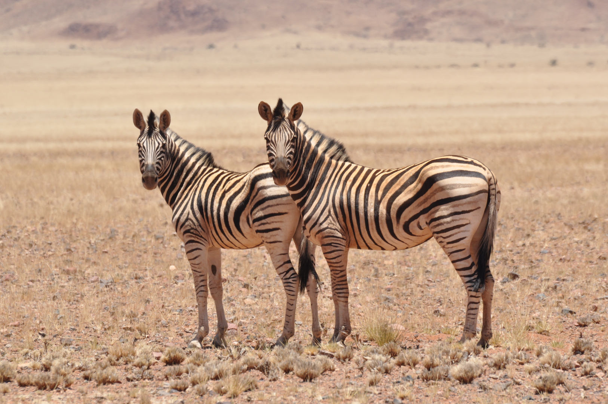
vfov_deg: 3.0
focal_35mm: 450
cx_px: 304
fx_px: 7591
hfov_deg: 4.6
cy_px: 202
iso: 200
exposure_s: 1/350
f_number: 11
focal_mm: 300
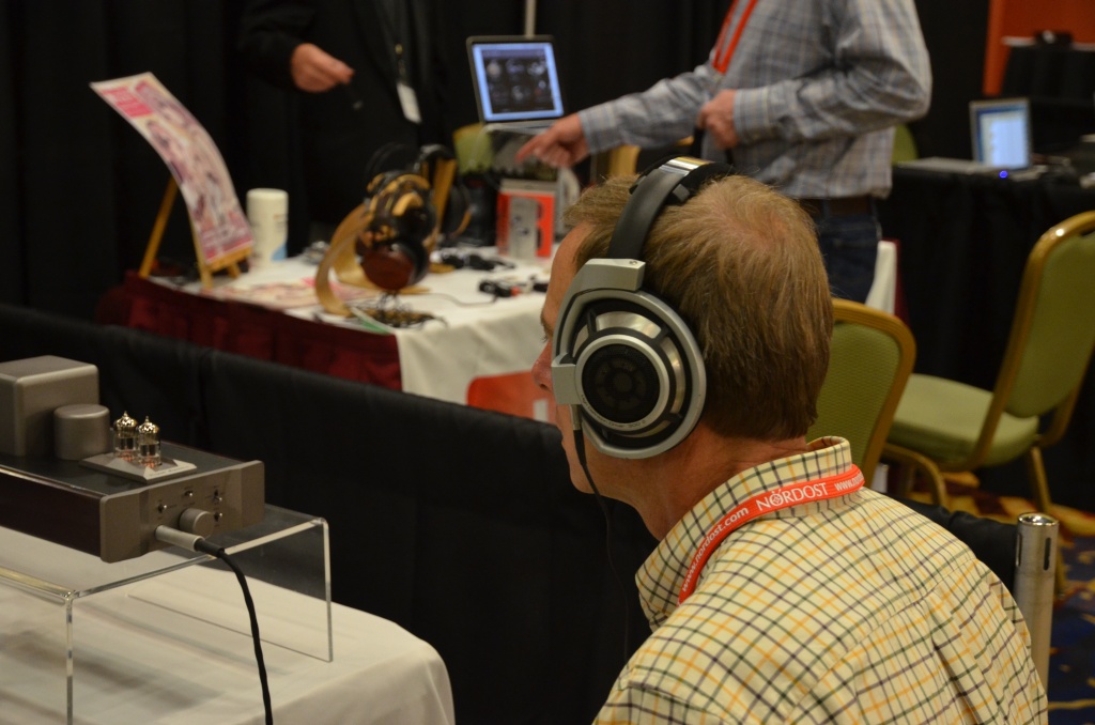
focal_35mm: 60
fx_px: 1821
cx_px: 548
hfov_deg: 33.5
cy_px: 362
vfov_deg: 22.5
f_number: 4.8
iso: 1600
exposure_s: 1/25
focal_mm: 40
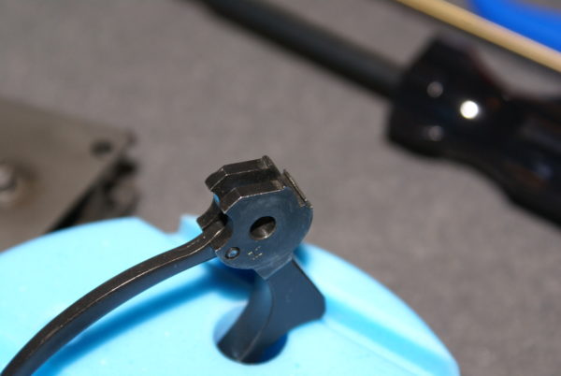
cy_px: 188
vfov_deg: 13.1
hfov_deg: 19.4
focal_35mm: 105
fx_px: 1639
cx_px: 280
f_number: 6.3
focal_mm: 70
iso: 400
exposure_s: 1/125
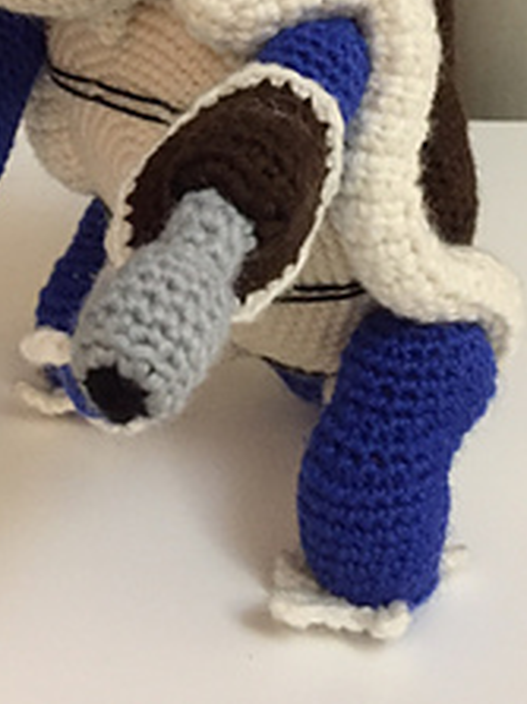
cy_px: -25
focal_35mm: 65
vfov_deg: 27.8
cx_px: 147
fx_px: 1321
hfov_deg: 22.4
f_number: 2.2
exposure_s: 1/17
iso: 320
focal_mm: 4.15
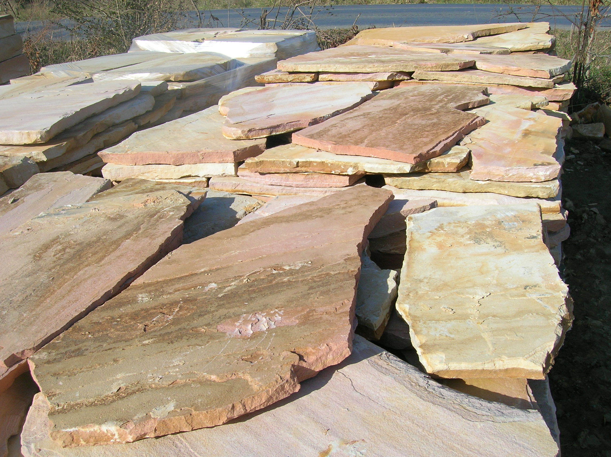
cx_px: 306
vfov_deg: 41.7
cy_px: 228
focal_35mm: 34
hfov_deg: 54.0
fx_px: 600
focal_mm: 5.7
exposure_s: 1/473
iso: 50
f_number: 4.9
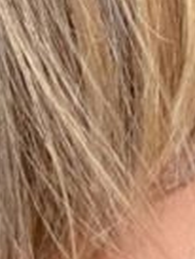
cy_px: -310
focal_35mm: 168
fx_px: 1260
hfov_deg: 8.5
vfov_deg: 10.5
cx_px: -153
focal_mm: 2.71
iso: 250
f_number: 2.2
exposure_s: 1/60
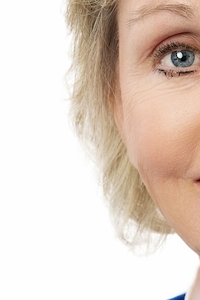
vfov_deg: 3.9
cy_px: 307
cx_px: 333
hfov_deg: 2.6
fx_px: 4358
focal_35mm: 522
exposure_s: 1/160
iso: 640
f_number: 9
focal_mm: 110
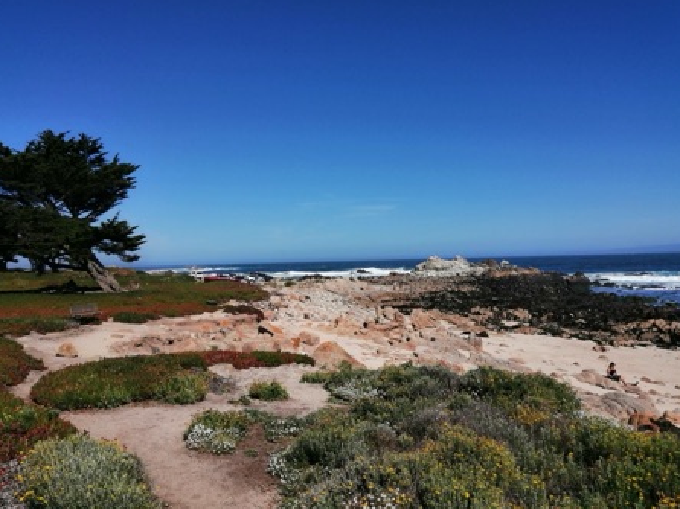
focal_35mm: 28
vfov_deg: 49.7
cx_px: 331
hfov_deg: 63.5
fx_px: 550
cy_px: 268
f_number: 1.8
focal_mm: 3.62
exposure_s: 1/3067
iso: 50
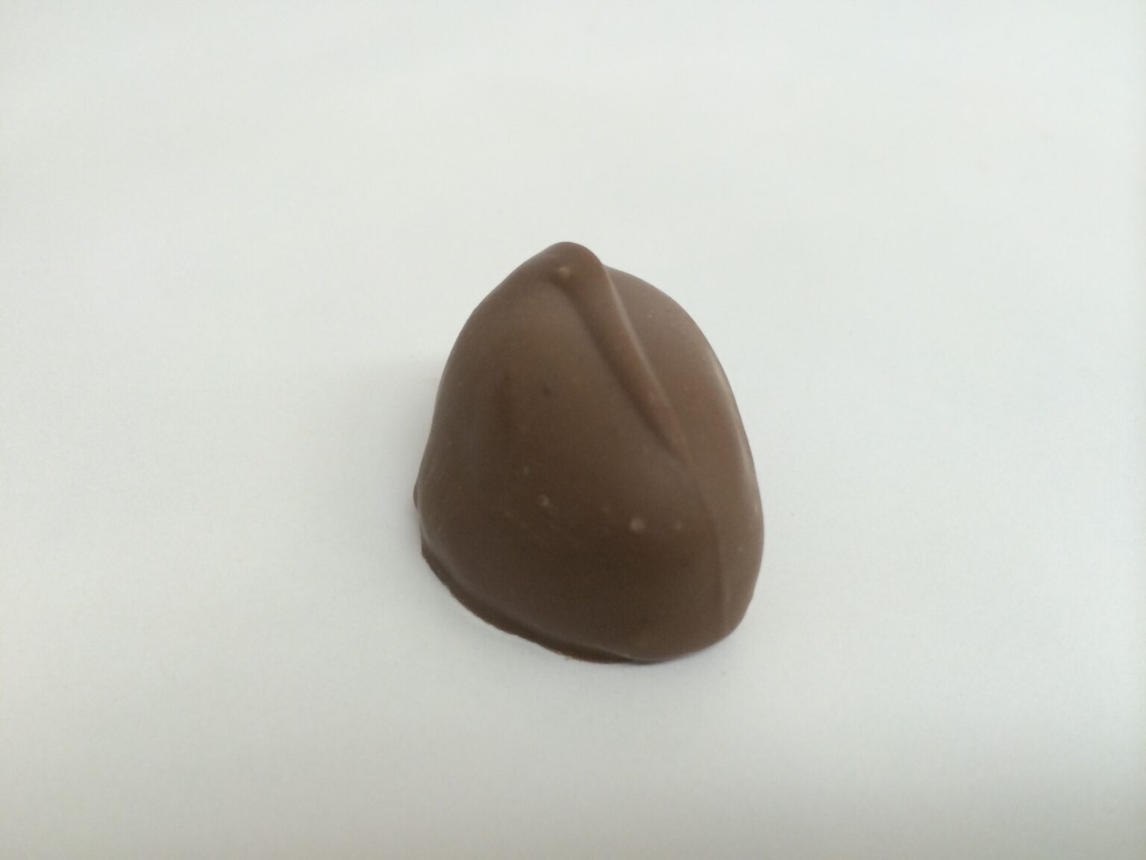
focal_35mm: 30
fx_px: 993
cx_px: 573
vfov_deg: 46.8
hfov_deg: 60.0
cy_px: 430
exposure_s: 1/30
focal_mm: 4.12
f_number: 2.2
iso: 50
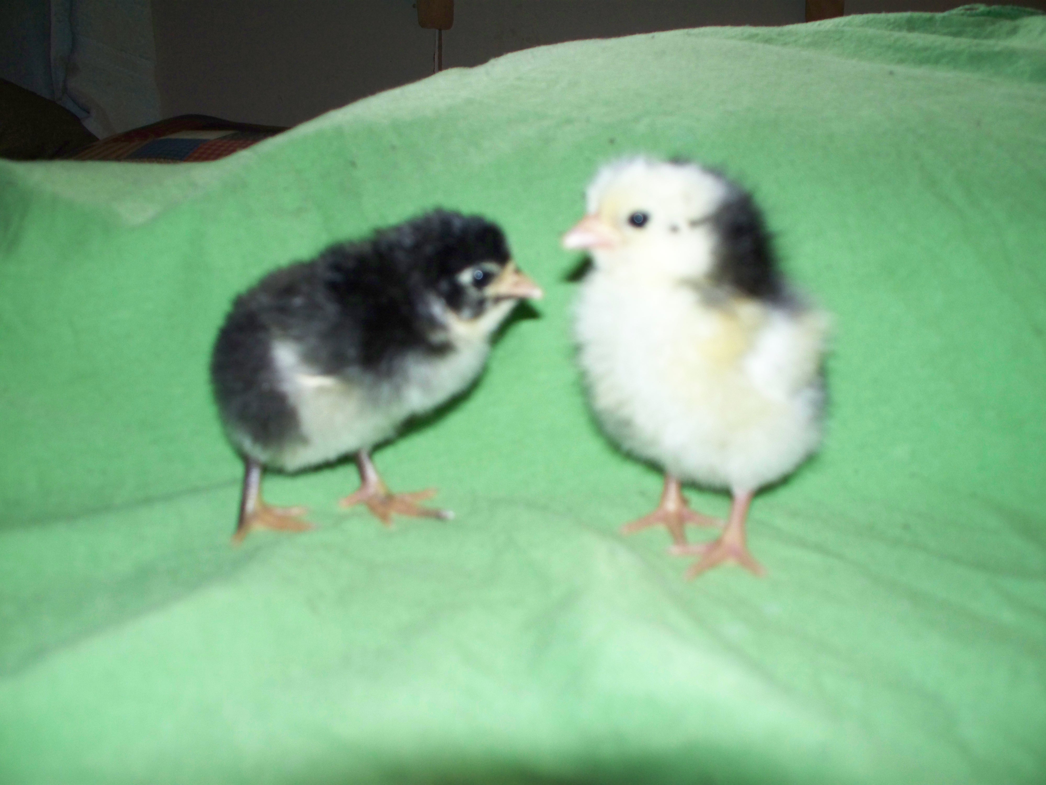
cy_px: 392
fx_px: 1088
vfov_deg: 39.7
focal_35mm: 36
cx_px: 523
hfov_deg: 51.4
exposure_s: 1/30
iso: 200
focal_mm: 7.54
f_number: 2.8
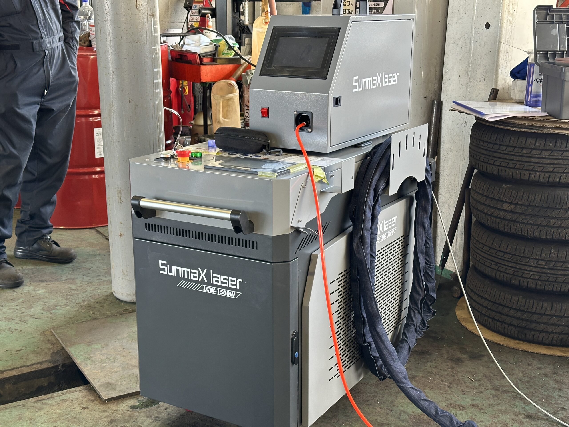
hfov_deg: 39.7
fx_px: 789
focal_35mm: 48
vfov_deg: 30.3
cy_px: 214
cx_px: 284
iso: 80
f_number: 1.78
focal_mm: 6.86
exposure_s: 1/74
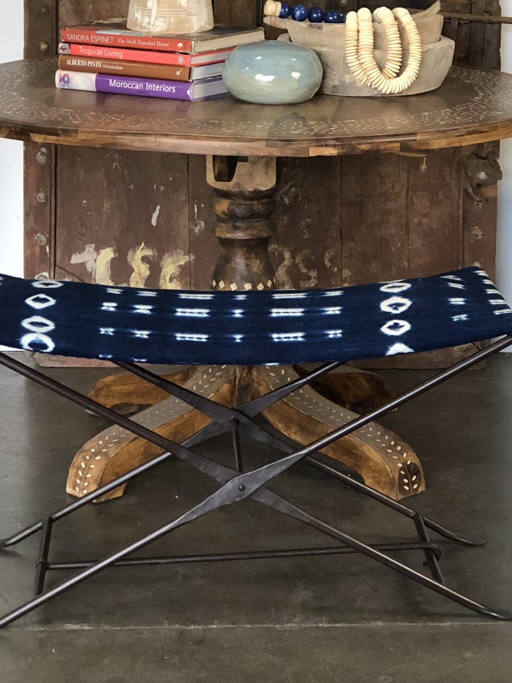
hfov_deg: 12.9
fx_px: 2268
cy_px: 79
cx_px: 286
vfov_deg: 16.9
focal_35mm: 115
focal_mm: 6.6
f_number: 2.8
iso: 64
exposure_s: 1/30
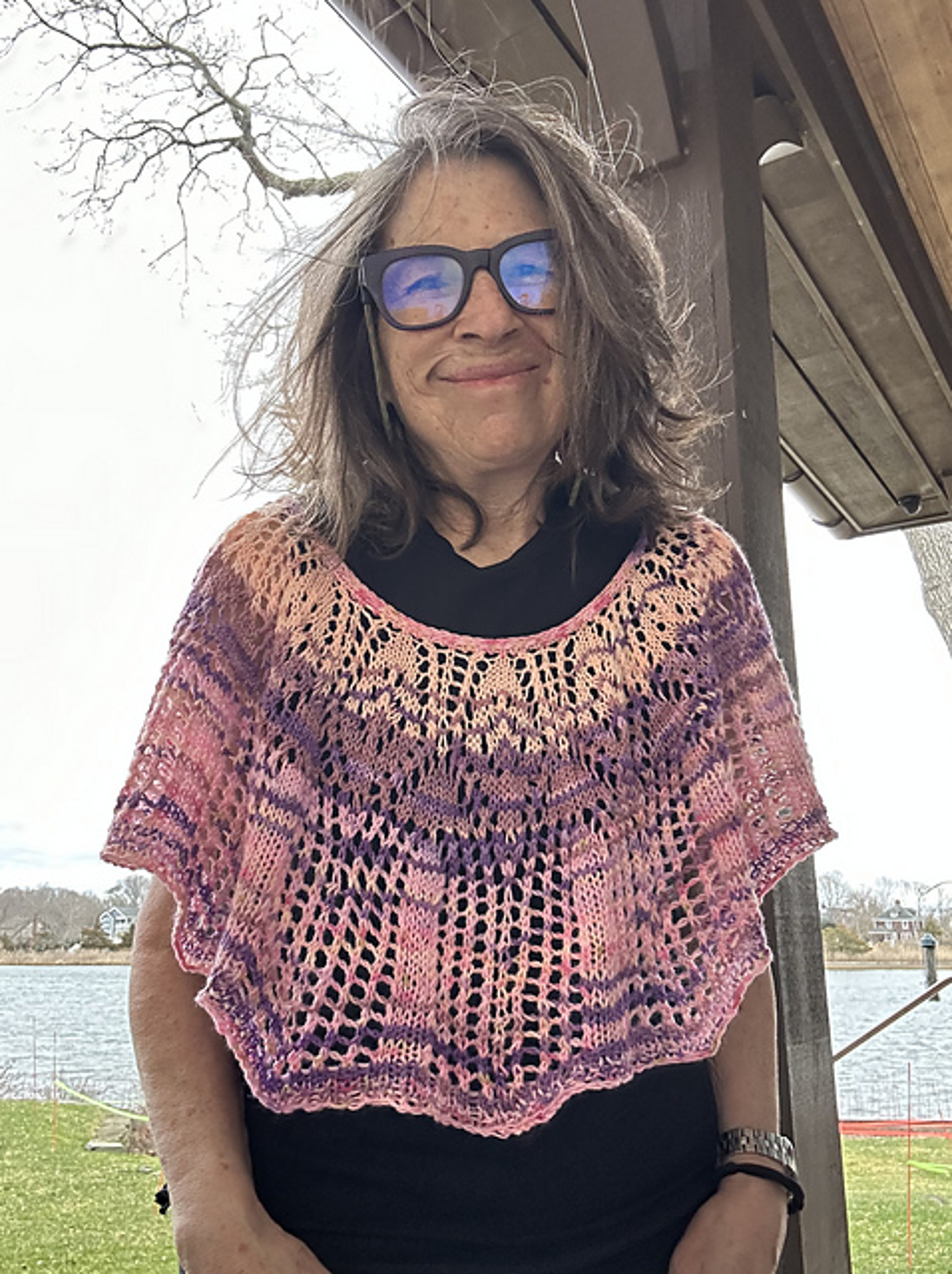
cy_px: 637
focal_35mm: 30
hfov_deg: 46.7
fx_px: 1103
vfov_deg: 60.0
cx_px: 476
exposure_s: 1/60
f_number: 1.9
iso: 125
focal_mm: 2.69
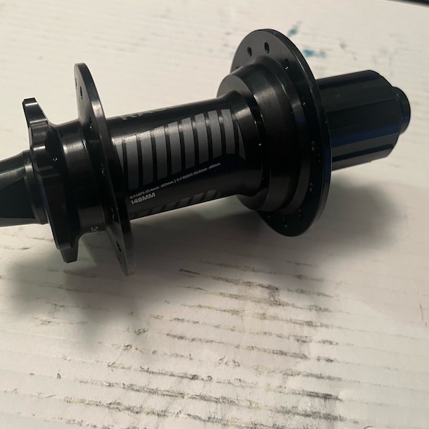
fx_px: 435
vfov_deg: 52.5
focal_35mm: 31
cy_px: 216
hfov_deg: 52.5
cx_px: 200
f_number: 1.6
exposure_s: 1/60
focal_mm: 5.1
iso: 125
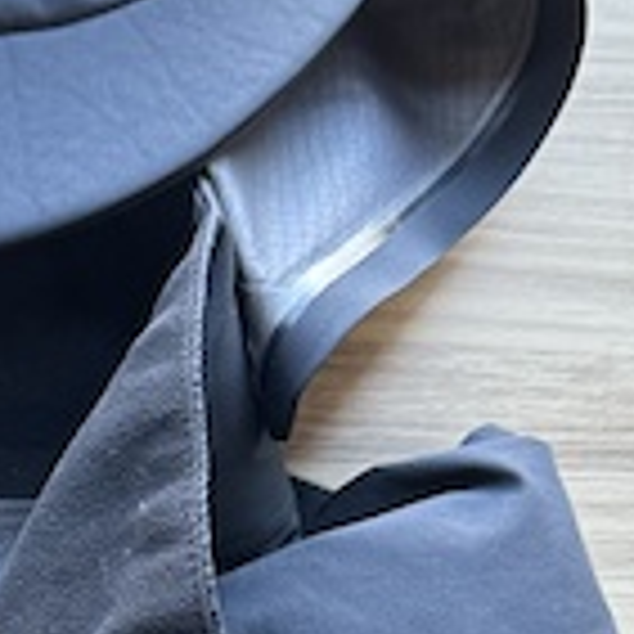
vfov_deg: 13.7
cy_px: 926
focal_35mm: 120
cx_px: -360
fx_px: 2487
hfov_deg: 13.6
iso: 200
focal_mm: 6.76
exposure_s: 1/60
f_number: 1.78
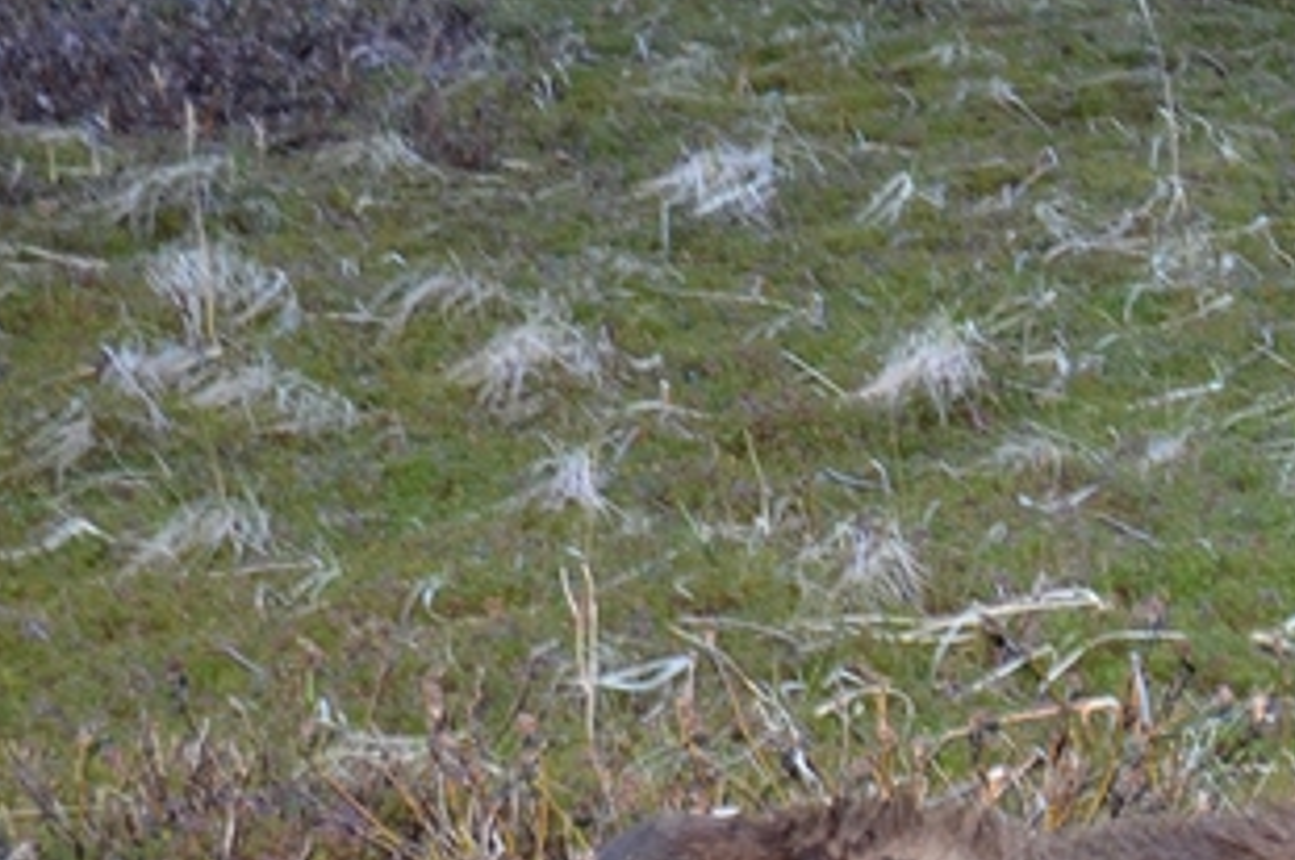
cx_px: 2277
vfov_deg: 9.4
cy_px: 703
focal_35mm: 145
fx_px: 5208
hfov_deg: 12.9
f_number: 4
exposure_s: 1/60
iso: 800
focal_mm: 25
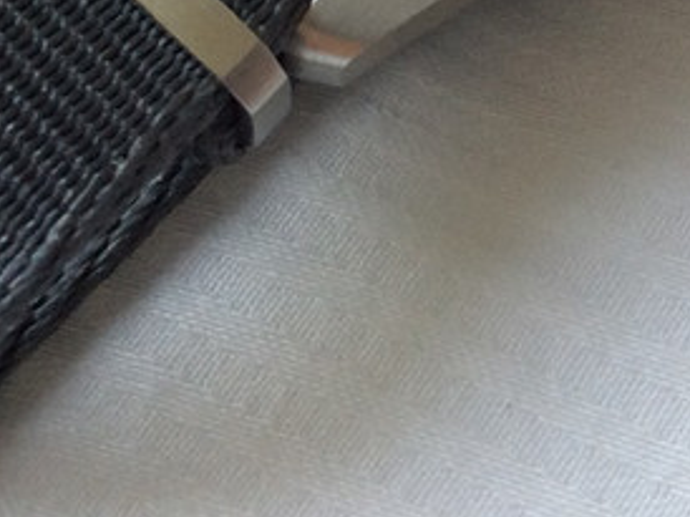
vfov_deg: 10.9
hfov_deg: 15.6
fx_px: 2489
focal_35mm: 125
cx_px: 601
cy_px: -489
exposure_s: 1/100
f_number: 2.4
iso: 32
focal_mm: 3.3
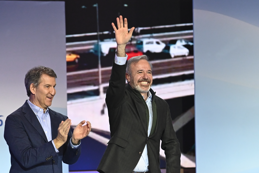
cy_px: 86
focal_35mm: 300
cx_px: 130
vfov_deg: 4.6
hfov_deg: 6.9
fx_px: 2158
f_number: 4
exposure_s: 1/250
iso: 4000
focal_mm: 200
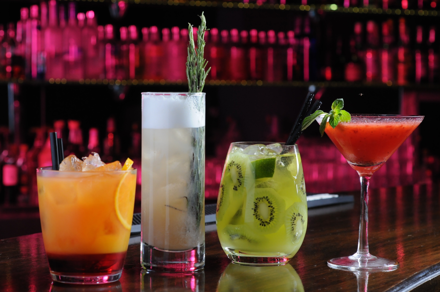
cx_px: 220
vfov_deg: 15.1
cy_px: 146
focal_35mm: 90
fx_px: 1099
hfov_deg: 22.6
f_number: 7.1
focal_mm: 60
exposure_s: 1/250
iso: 800
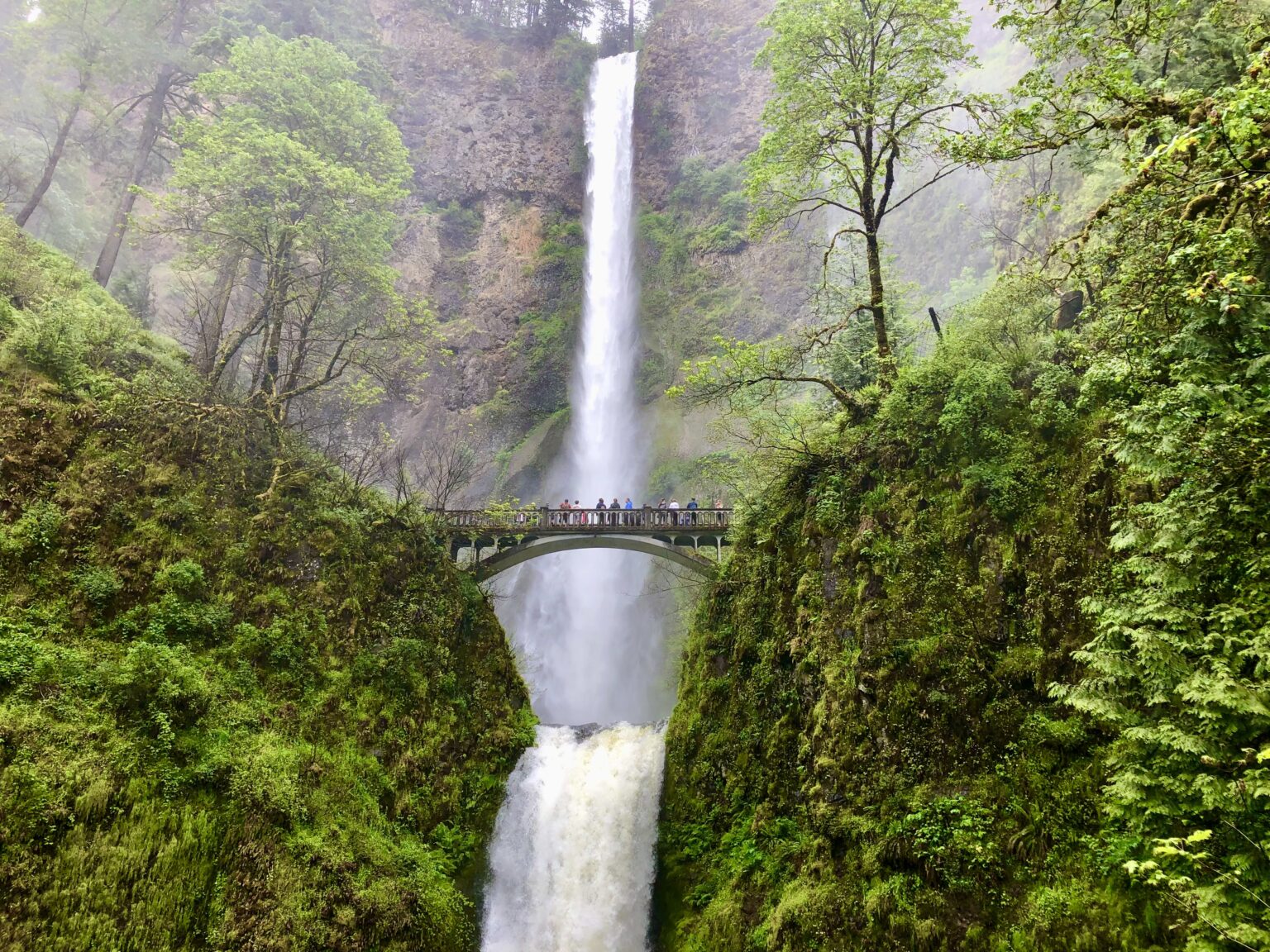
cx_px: 635
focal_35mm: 28
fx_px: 1027
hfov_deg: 63.4
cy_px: 476
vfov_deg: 49.7
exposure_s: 1/309
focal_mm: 3.99
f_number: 1.8
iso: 20
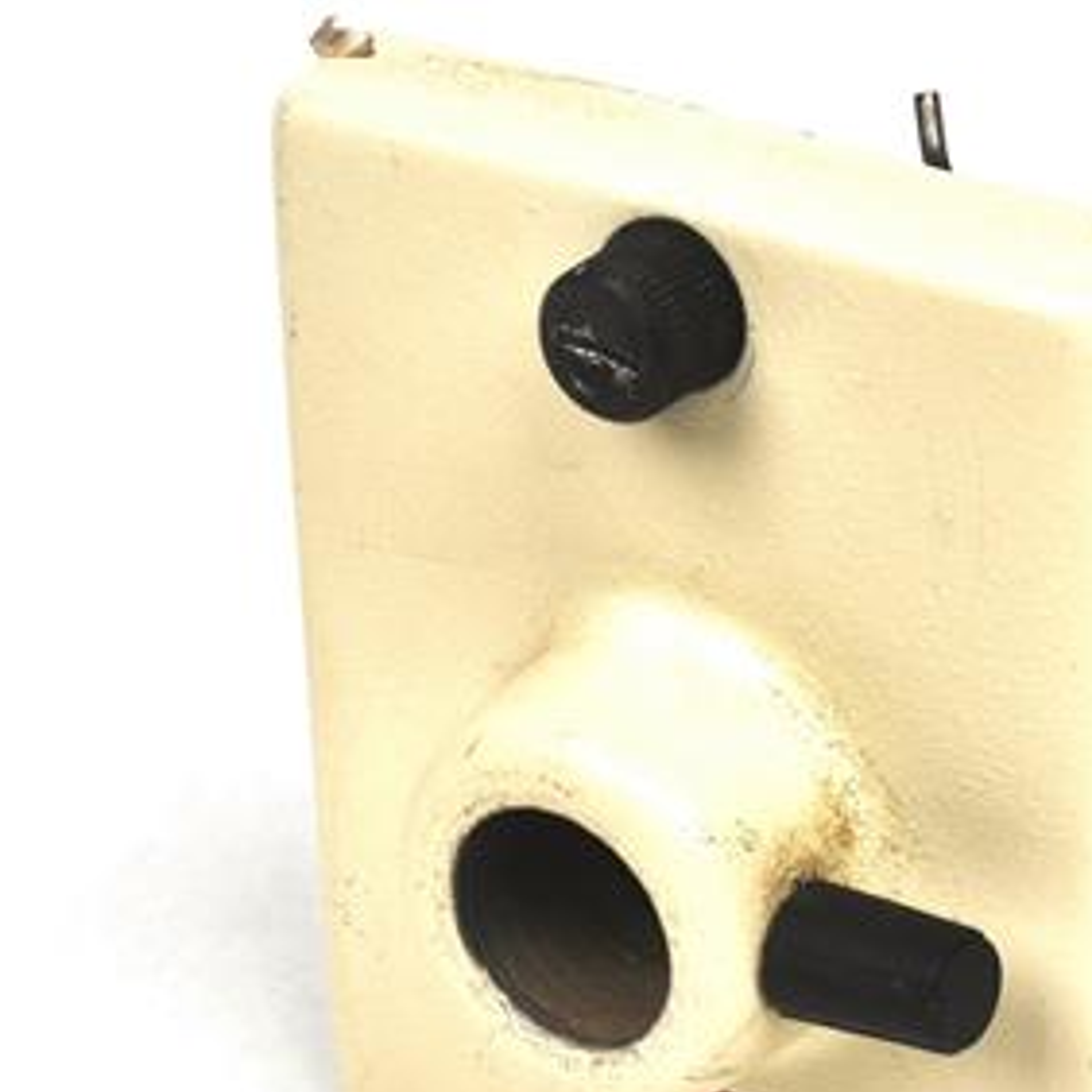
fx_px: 3676
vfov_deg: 16.9
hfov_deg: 16.6
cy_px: 709
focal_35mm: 103
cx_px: 1030
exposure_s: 1/200
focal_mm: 38
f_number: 18
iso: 200
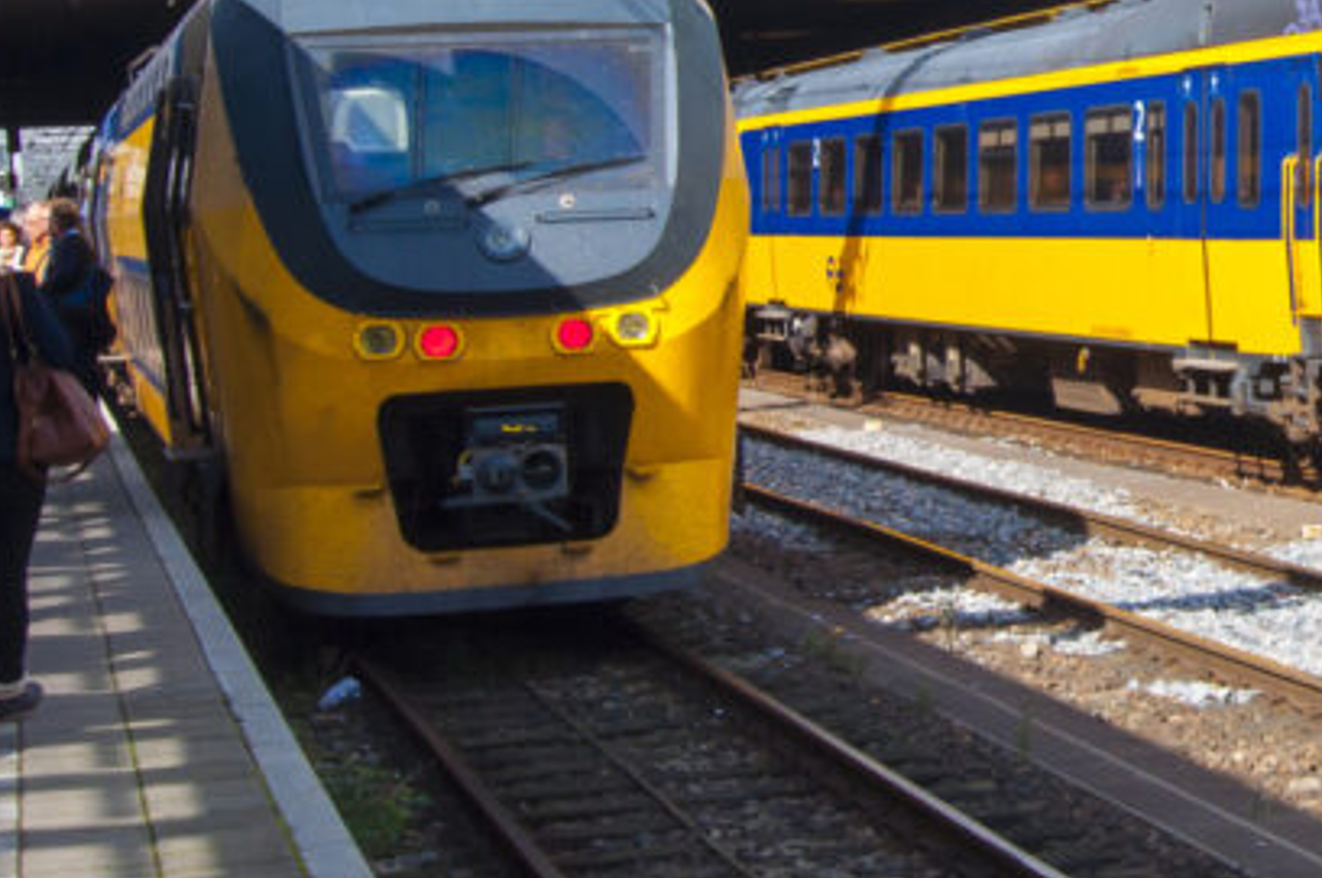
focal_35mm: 106
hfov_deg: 18.4
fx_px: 3888
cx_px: 1562
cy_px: 96
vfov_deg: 12.8
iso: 500
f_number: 16
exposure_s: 1/160
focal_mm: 24
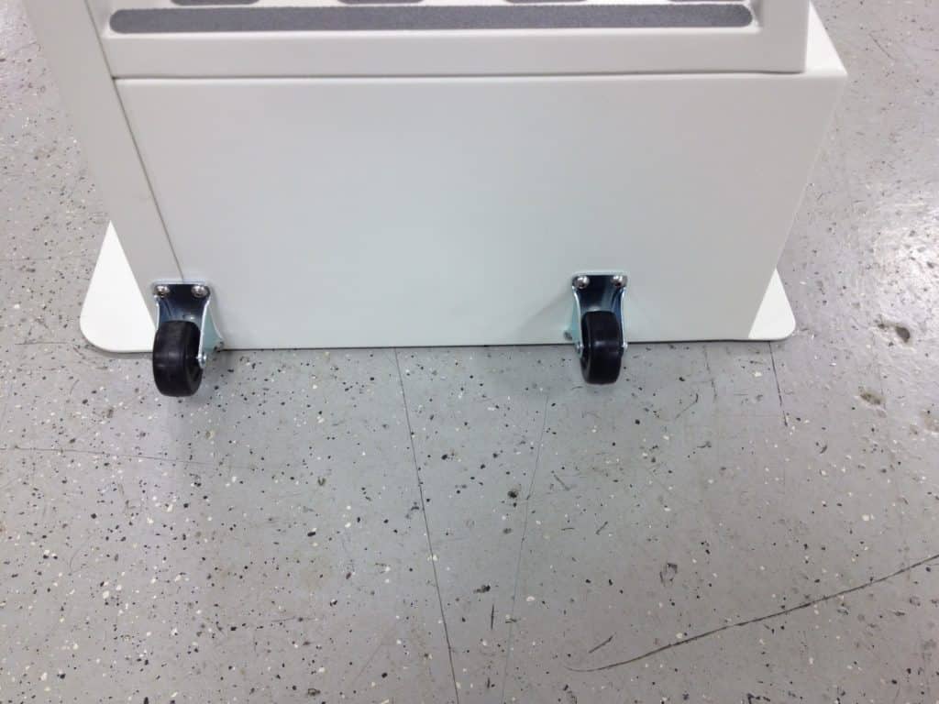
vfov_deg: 40.7
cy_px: 352
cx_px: 470
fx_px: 949
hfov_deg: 52.6
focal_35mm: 35
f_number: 2.4
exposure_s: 1/40
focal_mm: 4.28
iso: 64
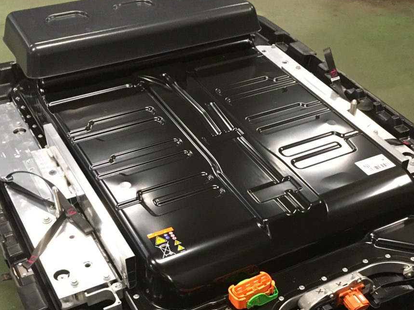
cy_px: 241
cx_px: 247
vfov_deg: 27.5
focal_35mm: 52
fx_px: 622
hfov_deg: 36.7
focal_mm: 4.15
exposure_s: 1/25
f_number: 2.2
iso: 200
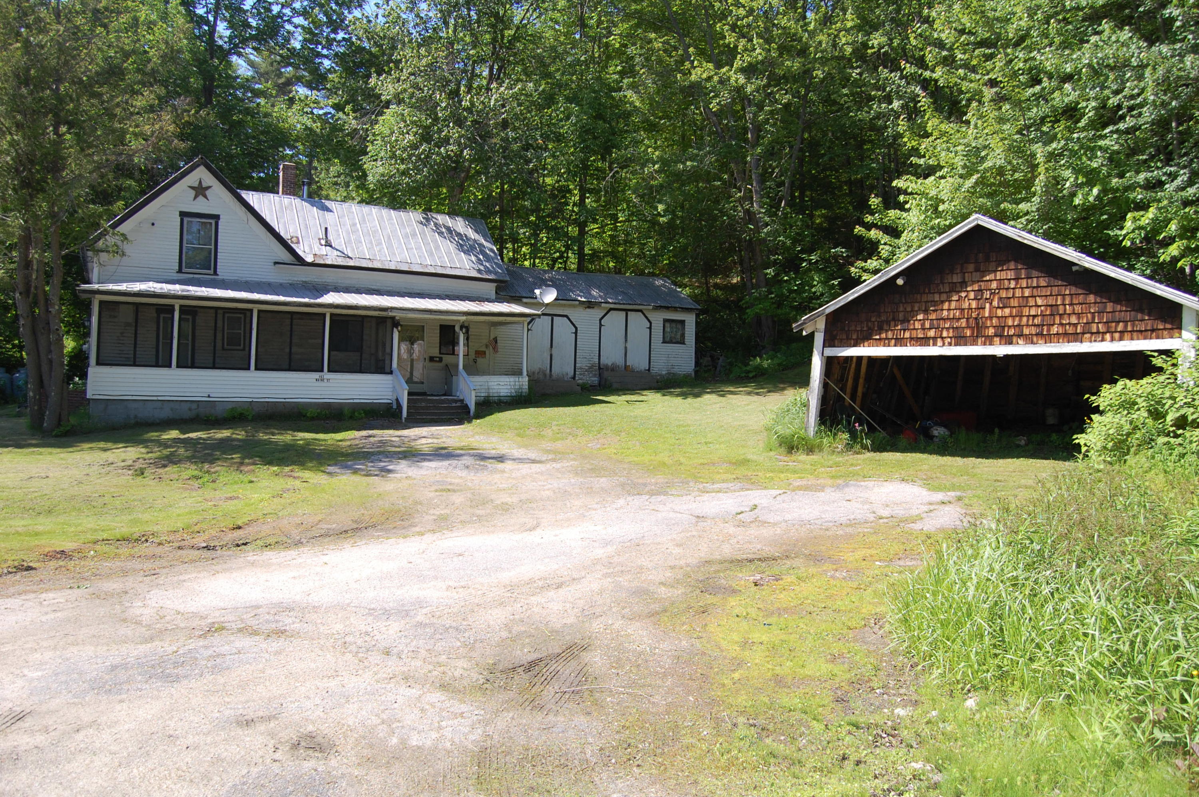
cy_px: 398
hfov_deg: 67.4
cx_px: 600
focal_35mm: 27
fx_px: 898
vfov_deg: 47.8
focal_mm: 18
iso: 220
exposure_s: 1/500
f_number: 5.6
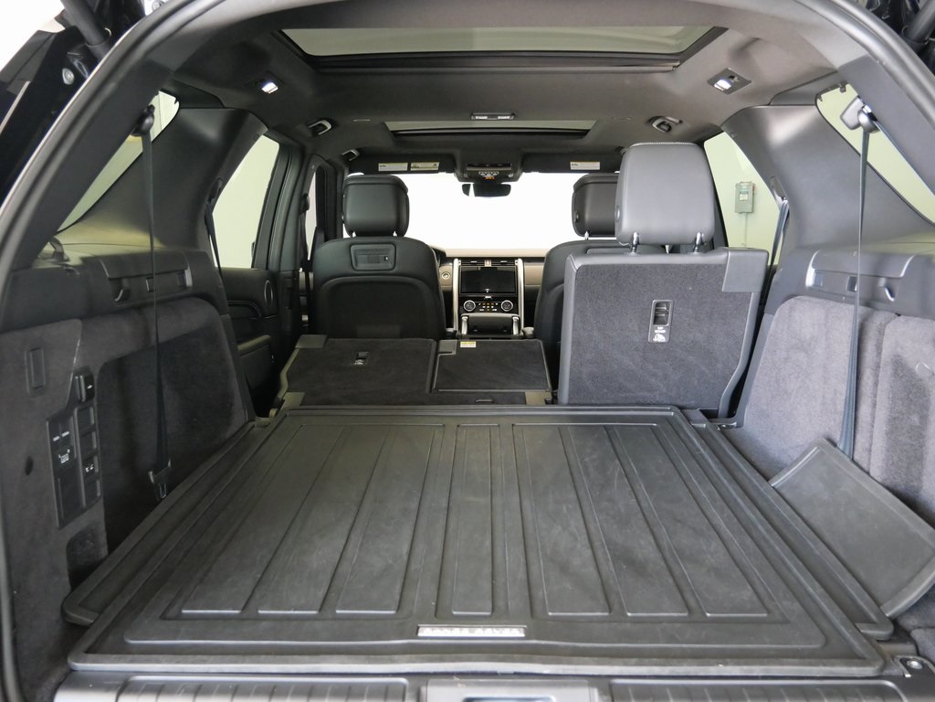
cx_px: 468
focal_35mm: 28
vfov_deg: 49.7
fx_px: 756
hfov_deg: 63.4
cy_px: 351
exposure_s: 1/30
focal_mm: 14
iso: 3200
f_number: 3.6
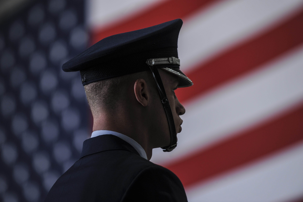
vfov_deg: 6.9
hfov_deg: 10.3
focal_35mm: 200
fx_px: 1682
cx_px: 152
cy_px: 101
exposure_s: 1/80
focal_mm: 200
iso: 320
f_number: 4.5
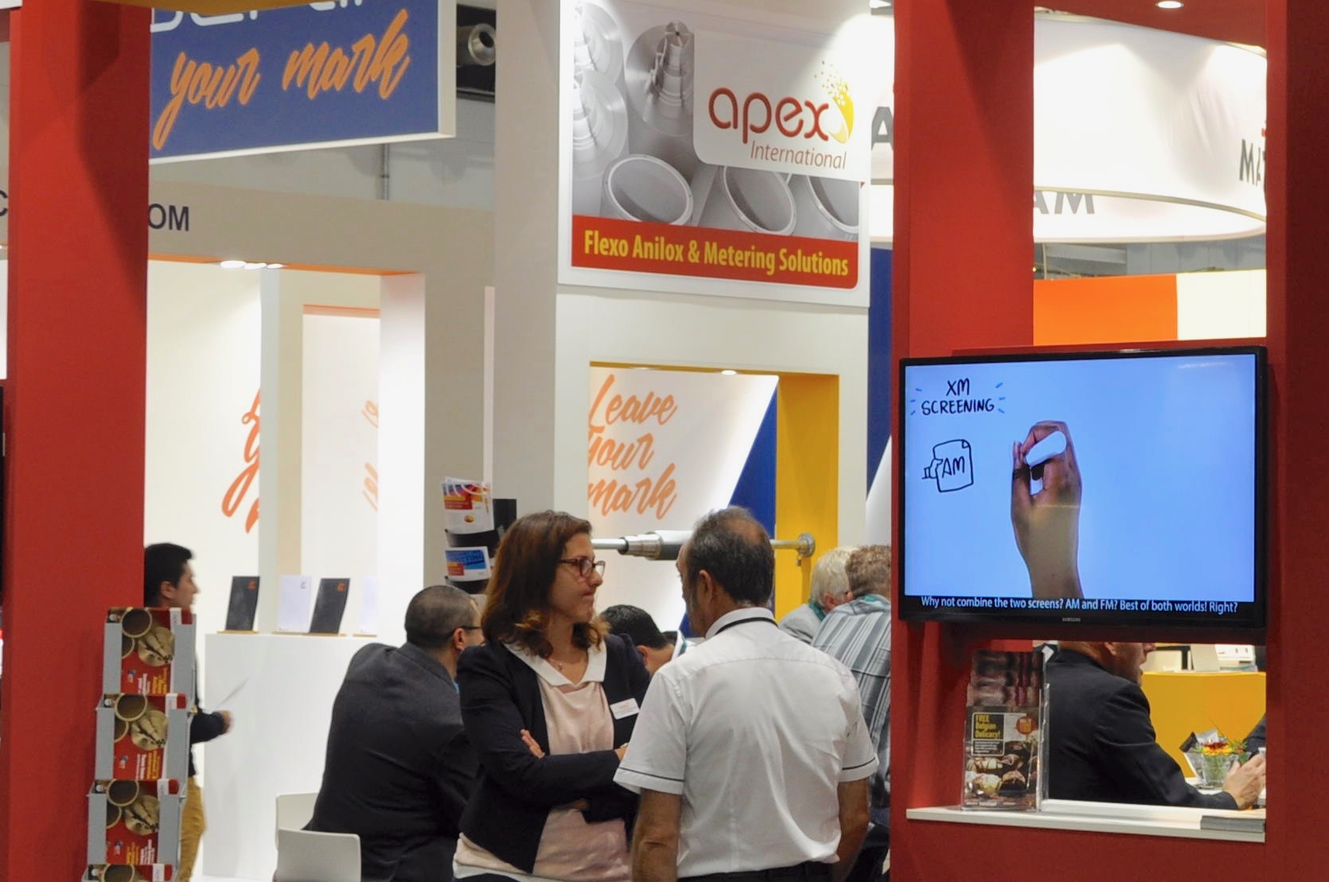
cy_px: 438
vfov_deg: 14.2
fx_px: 3550
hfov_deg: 20.8
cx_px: 1146
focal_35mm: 96
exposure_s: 1/30
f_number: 5.6
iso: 250
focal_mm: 25
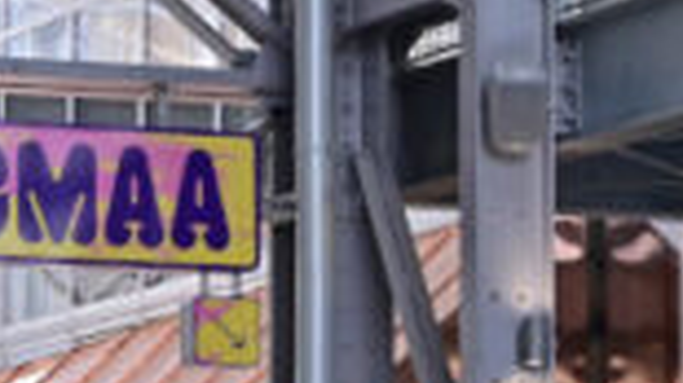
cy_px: 773
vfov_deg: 4.8
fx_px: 4507
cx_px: -727
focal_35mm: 249
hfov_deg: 8.2
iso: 1250
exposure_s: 1/320
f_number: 9
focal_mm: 49
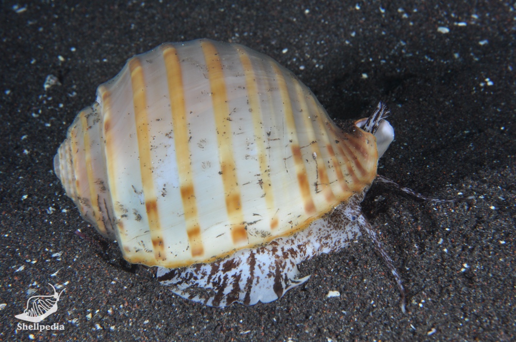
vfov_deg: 15.1
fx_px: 1288
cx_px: 258
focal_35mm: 90
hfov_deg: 22.6
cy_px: 171
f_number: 25
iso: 200
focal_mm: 60
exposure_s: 1/60
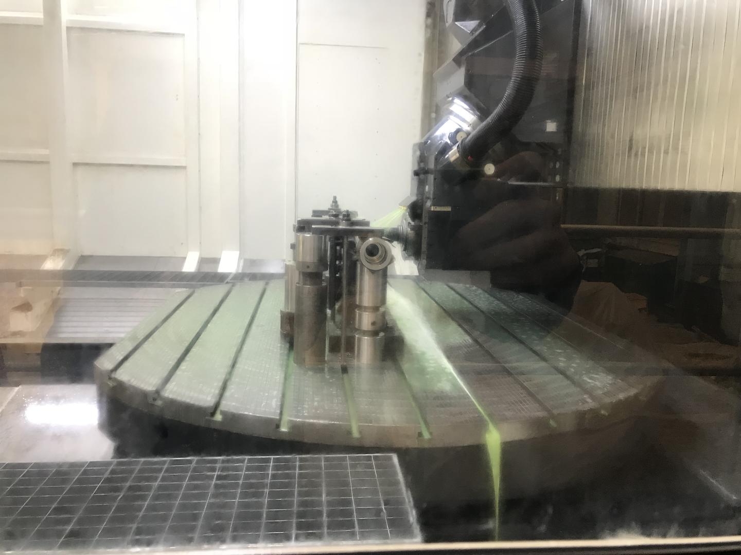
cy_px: 278
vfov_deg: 49.7
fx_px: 599
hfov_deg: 63.4
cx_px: 370
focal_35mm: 28
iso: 40
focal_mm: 3.99
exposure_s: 1/25
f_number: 1.8
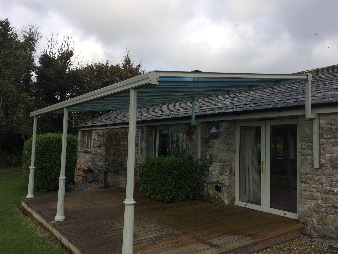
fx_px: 283
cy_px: 127
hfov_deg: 61.7
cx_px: 169
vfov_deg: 48.2
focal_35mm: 29
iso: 32
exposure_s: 1/1642
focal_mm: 4.15
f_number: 2.2
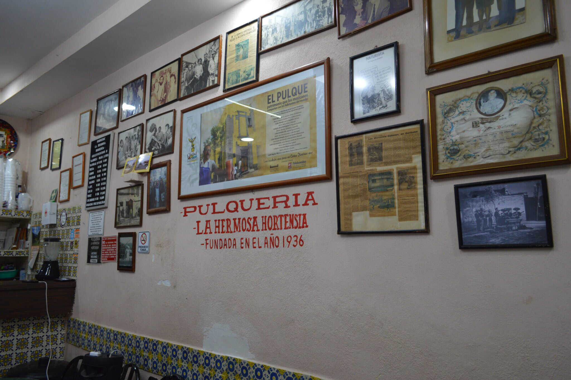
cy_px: 190
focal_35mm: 27
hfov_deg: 67.4
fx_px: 428
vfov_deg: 47.9
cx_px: 286
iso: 400
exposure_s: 1/50
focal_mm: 18
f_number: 3.5
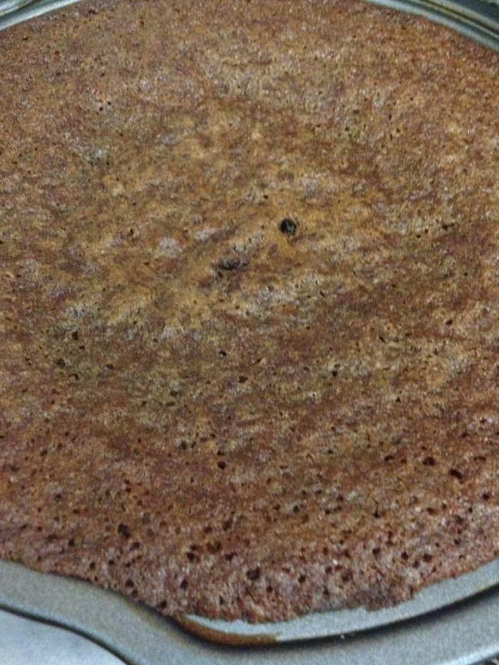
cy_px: 338
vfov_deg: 46.8
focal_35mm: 40
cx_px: 228
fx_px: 769
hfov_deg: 35.9
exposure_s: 1/15
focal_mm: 4.28
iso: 800
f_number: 2.4
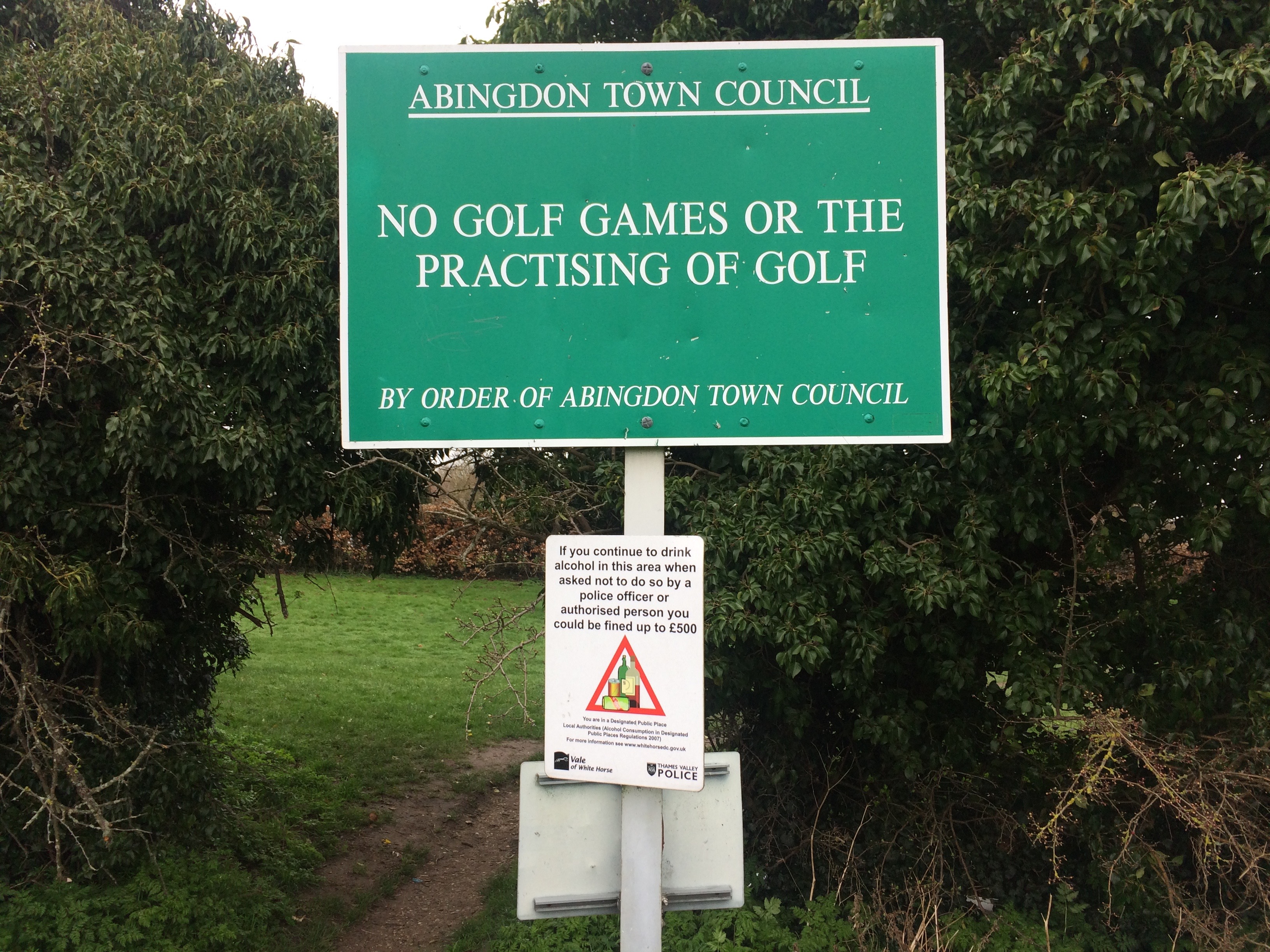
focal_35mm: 29
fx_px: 1064
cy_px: 476
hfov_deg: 61.7
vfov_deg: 48.2
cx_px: 635
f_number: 2.2
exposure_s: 1/222
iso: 32
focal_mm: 4.15
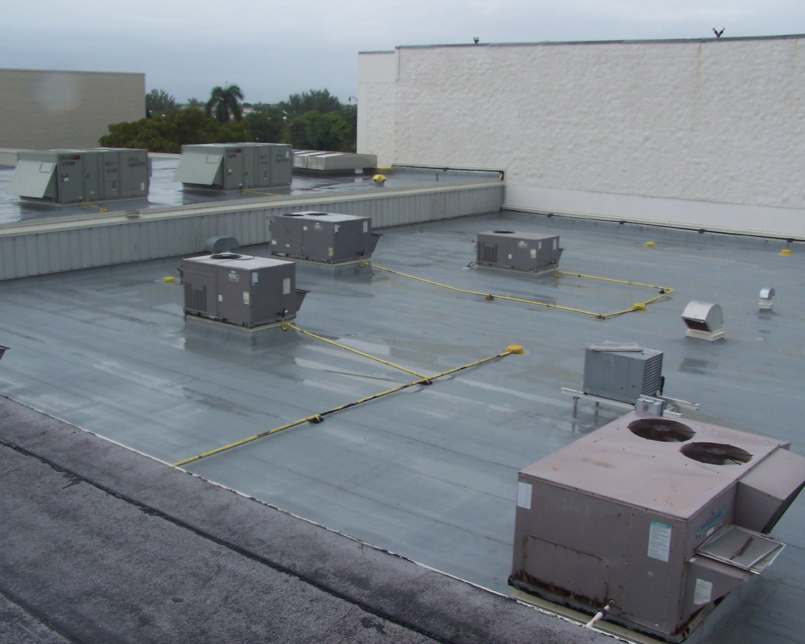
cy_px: 320
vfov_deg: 37.3
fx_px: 953
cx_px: 391
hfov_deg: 45.8
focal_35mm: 40
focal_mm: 6.3
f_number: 5.6
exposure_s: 1/350
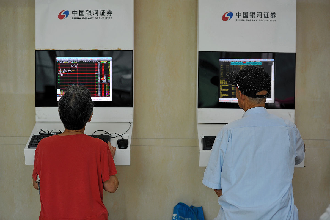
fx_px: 642
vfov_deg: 19.5
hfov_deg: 28.8
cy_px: 110
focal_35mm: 70
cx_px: 165
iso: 400
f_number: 8
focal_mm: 70
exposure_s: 1/30
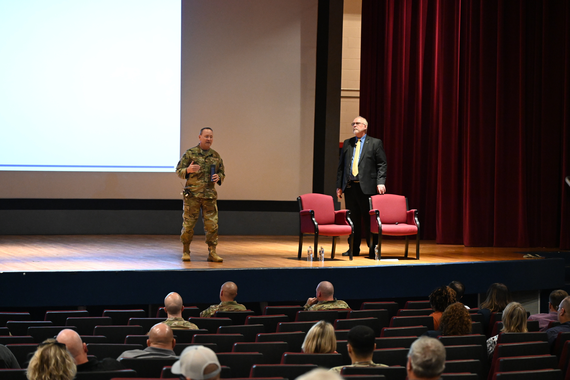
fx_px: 1471
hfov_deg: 21.9
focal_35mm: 93
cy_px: 190
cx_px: 285
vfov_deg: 14.7
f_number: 4
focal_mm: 93
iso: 8000
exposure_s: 1/100
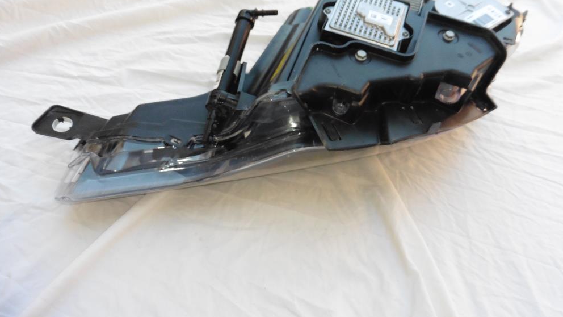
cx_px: 278
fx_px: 403
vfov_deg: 42.8
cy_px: 143
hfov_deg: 69.9
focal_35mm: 27
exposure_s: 1/320
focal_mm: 4.3
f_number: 3.5
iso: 400
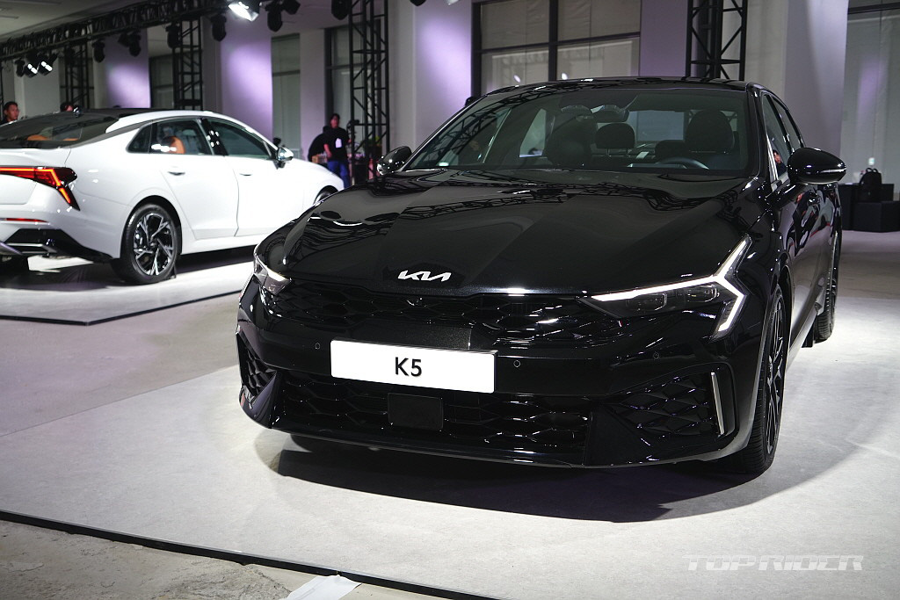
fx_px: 1025
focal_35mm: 41
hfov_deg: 47.4
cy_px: 300
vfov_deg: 32.6
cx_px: 450
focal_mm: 41
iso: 320
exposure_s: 1/60
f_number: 4
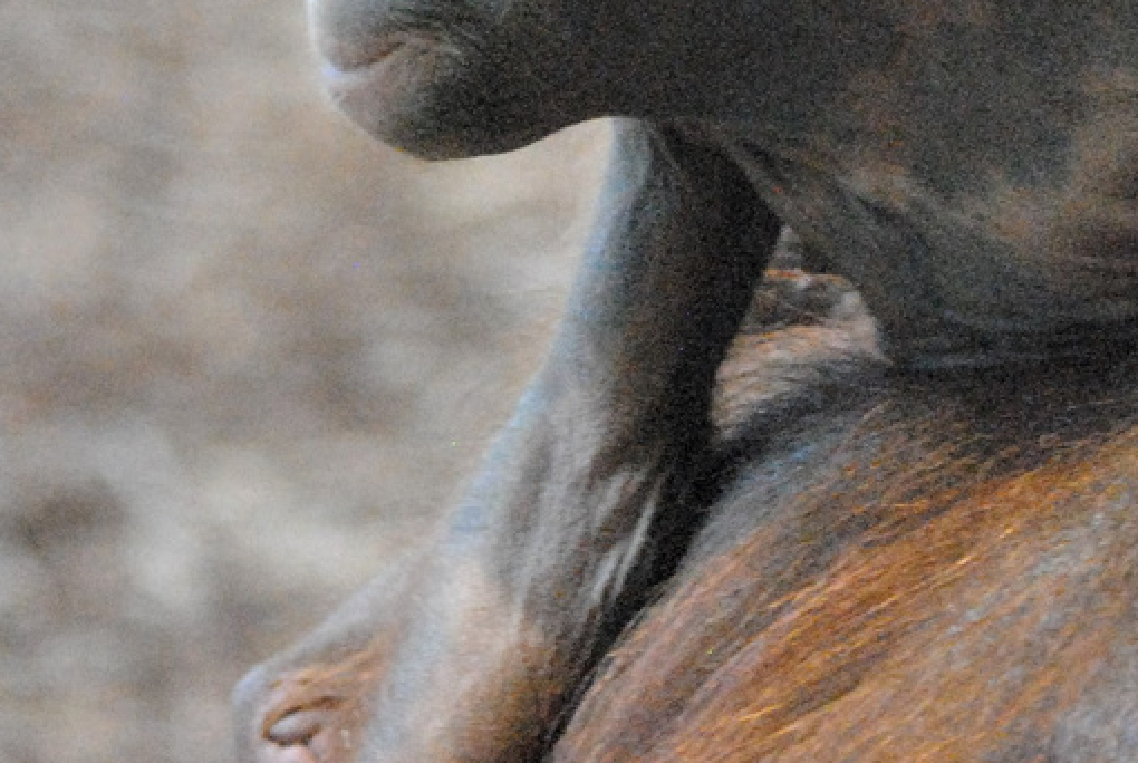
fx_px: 14268
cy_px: -114
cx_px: 615
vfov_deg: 3.1
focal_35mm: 451
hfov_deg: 4.6
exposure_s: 1/100
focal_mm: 95
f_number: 4
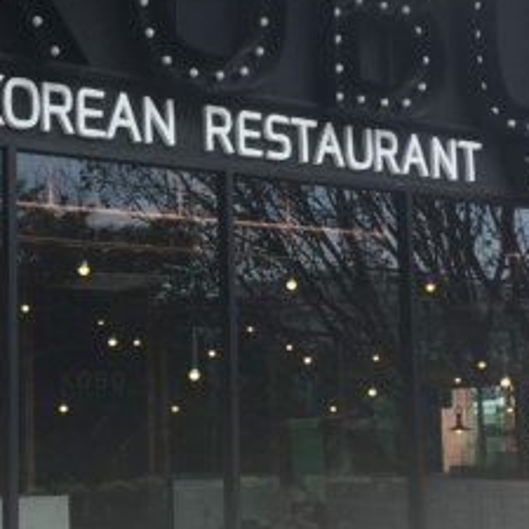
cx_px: 148
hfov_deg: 23.5
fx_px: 1262
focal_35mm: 73
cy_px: 303
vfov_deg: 23.7
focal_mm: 4.15
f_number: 2.2
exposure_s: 1/894
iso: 25
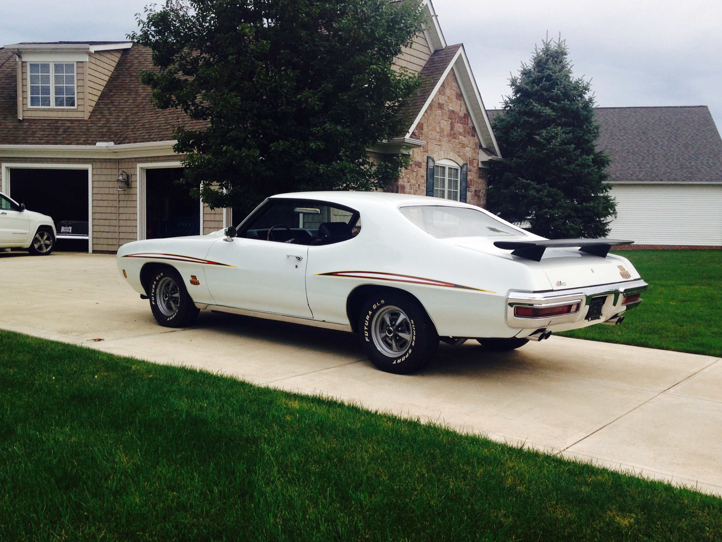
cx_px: 357
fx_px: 772
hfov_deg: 50.1
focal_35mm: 37
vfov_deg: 38.7
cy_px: 268
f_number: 2.4
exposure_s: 1/60
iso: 50
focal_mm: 4.12
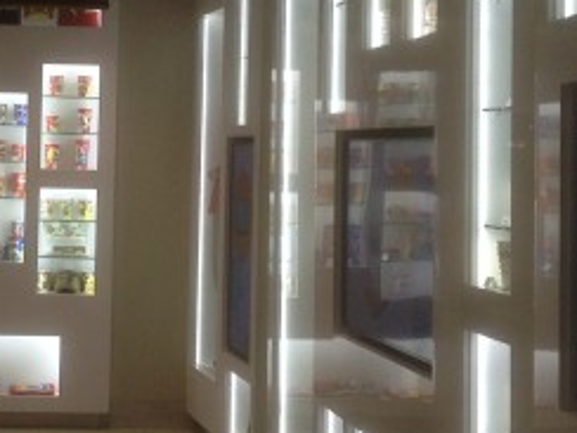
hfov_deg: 17.7
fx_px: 1834
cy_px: 50
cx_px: 97
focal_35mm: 110
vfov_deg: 13.4
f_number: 2.4
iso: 80
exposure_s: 1/120
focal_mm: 4.28
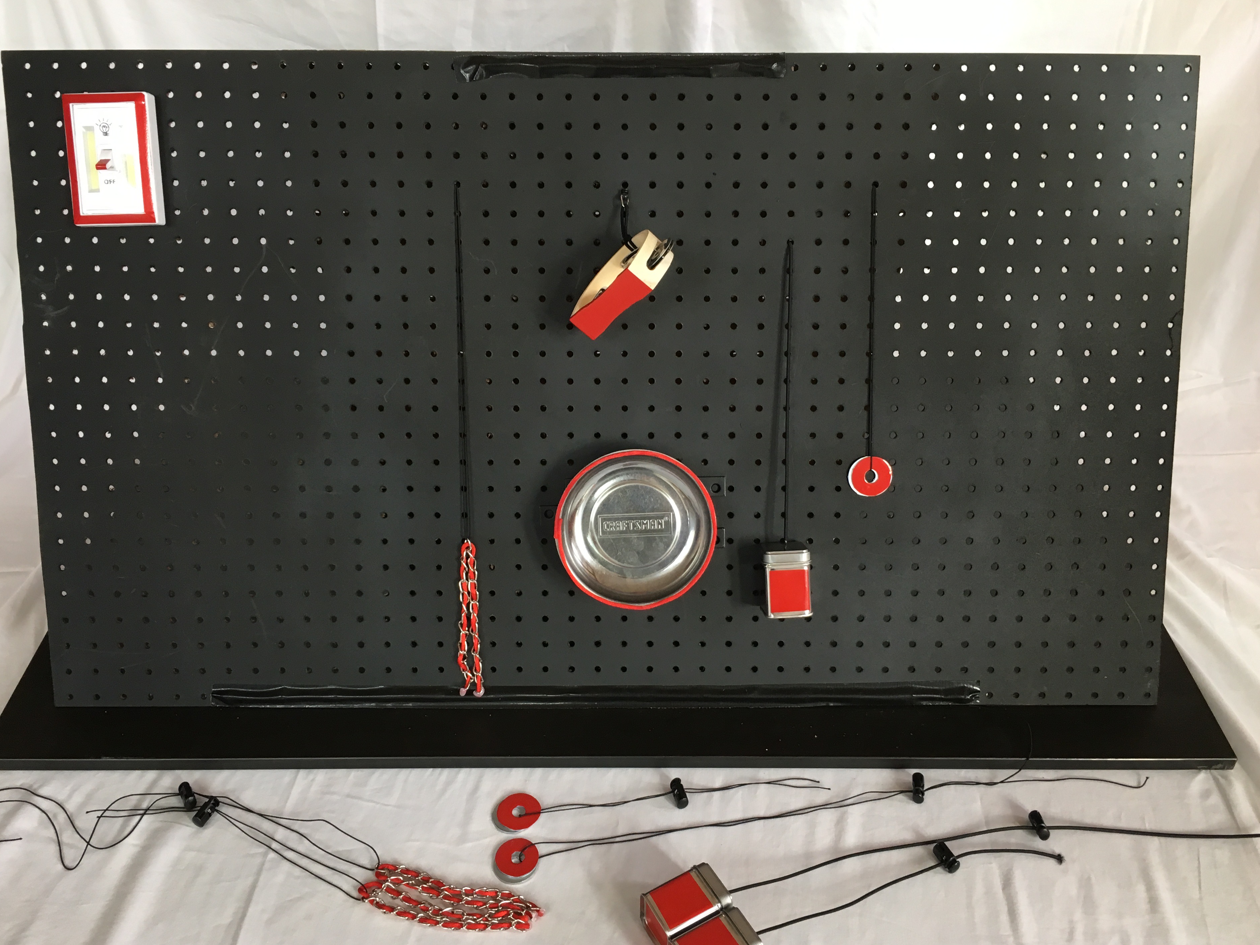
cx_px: 623
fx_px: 1128
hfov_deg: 58.3
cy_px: 486
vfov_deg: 45.4
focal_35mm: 31
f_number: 2.2
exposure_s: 1/30
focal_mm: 4.15
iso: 32
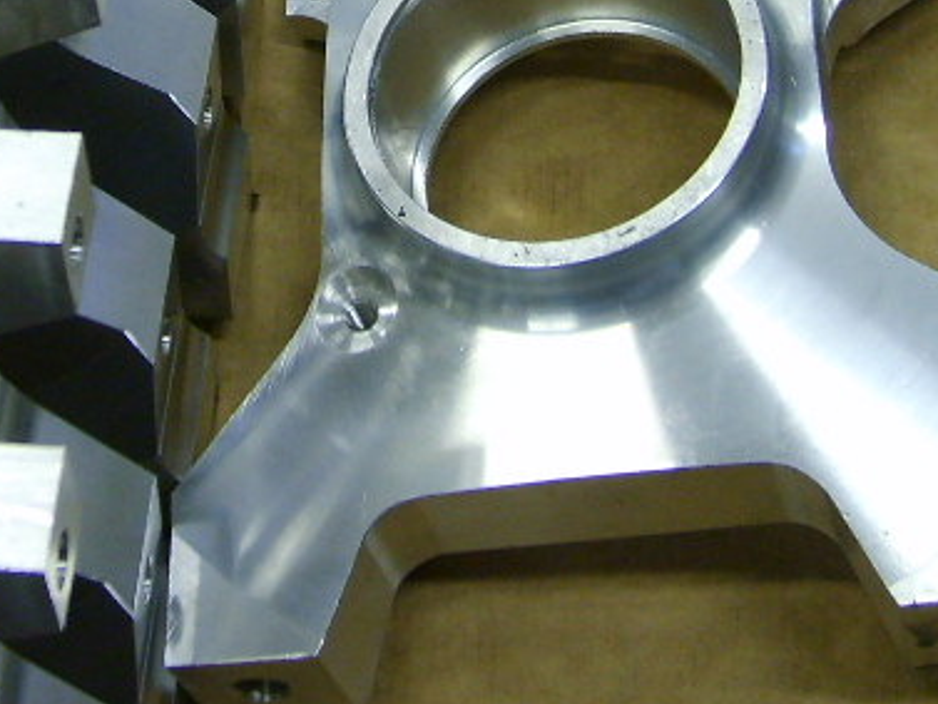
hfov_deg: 20.6
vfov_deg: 15.1
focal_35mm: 95
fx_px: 2575
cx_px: 321
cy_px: -129
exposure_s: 1/30
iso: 133
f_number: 2.8
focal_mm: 5.8
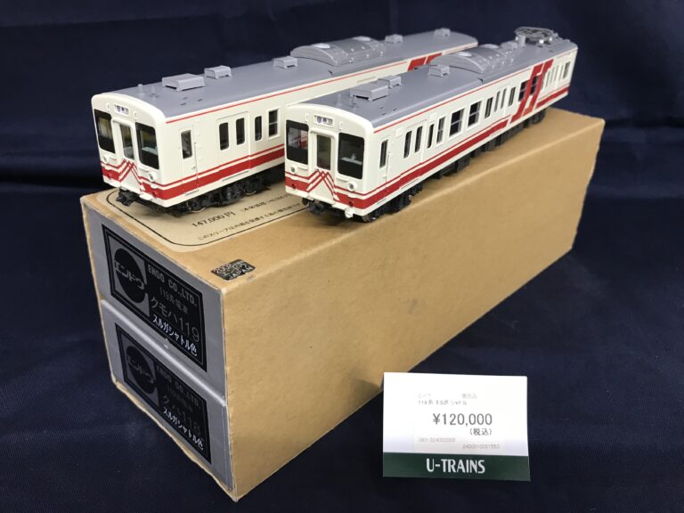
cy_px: 256
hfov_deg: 63.4
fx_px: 553
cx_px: 342
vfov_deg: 49.7
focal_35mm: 28
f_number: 1.8
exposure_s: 1/20
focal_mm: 3.99
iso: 32
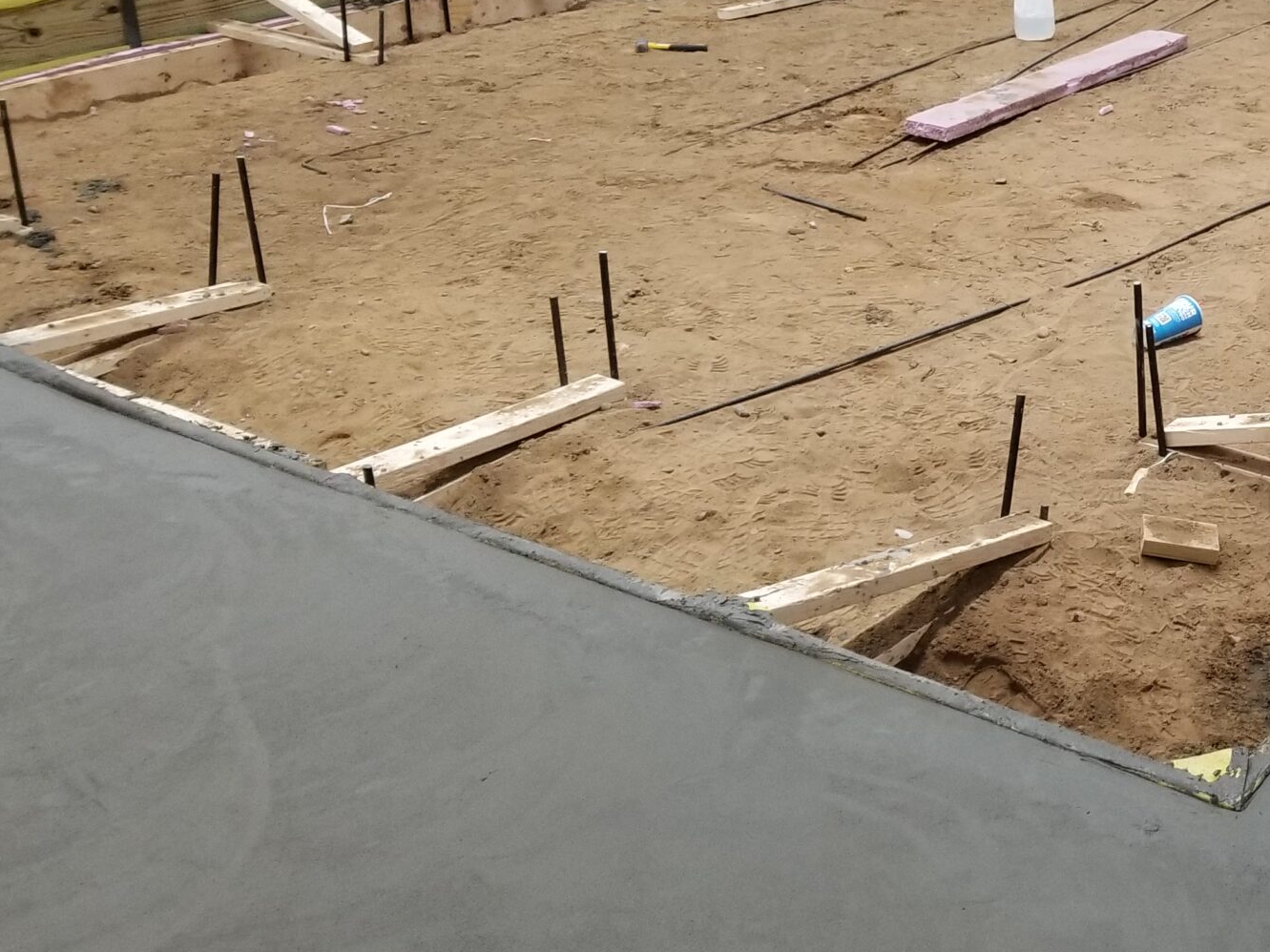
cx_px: 1143
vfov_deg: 28.9
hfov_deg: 35.9
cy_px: 313
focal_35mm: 50
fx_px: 1834
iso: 200
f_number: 1.7
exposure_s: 1/60
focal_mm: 4.3
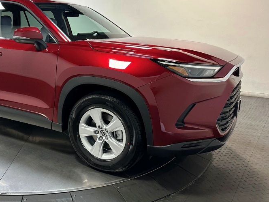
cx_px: 69
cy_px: 90
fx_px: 288
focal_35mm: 37
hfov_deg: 48.3
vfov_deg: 38.6
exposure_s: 1/60
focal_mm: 6.86
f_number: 1.78
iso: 320
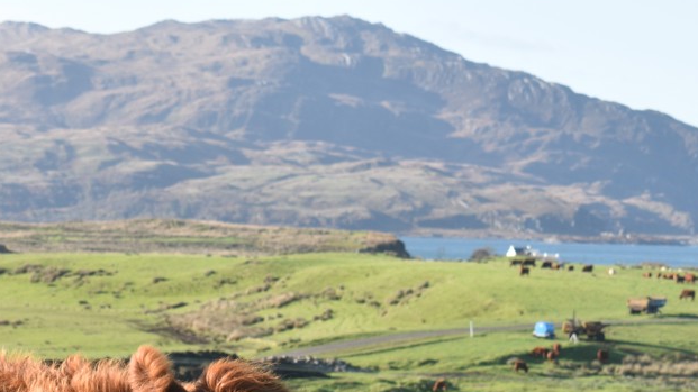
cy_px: 464
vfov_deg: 6.8
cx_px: 245
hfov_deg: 12.1
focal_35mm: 178
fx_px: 3295
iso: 250
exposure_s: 1/250
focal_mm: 55
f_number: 8
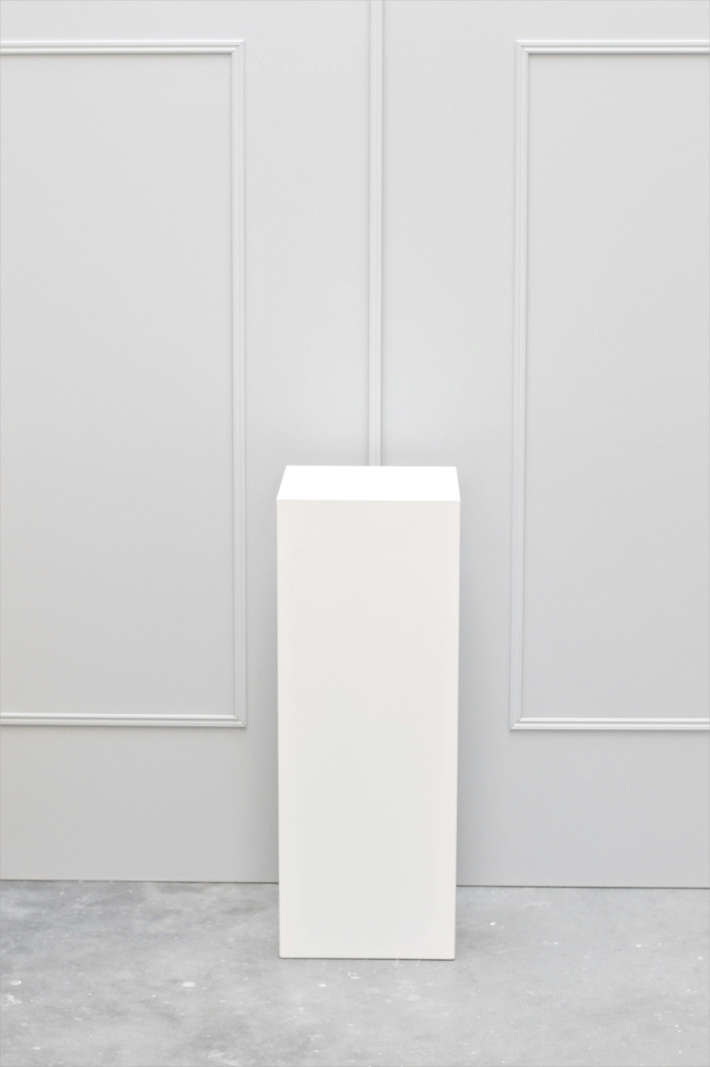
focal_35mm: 75
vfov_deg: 27.0
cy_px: 534
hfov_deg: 18.1
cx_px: 355
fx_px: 2223
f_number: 4.5
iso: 1600
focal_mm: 50
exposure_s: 1/80
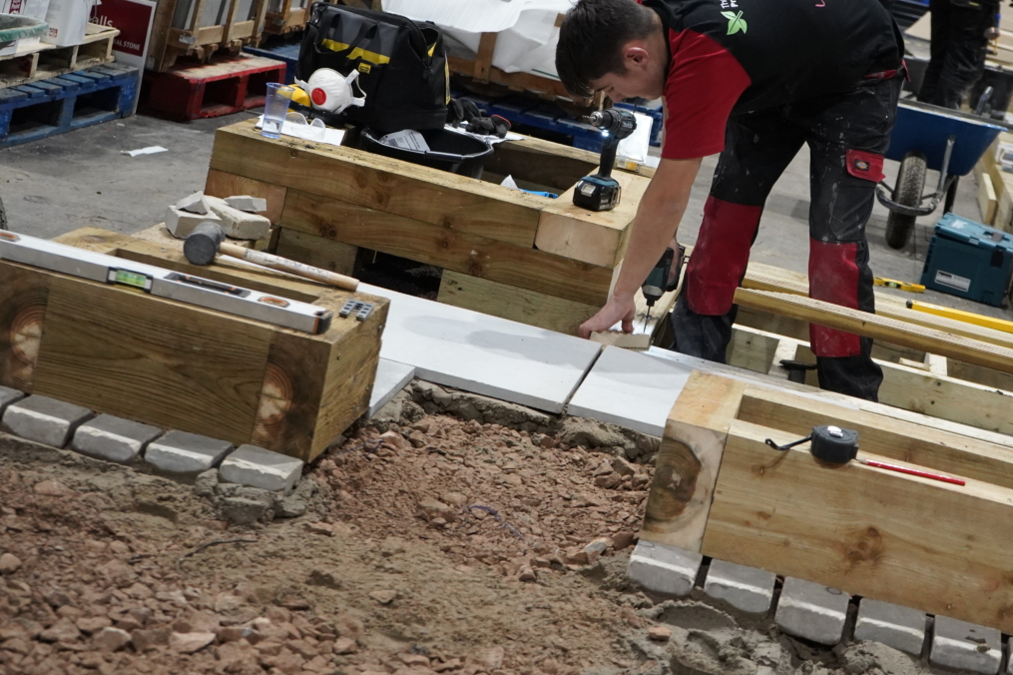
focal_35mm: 68
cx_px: 691
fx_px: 1913
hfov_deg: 29.4
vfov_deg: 19.9
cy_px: 185
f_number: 4.5
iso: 5000
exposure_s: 1/160
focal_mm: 46
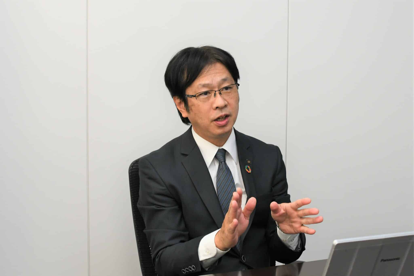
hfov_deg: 38.2
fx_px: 598
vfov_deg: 26.0
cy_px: 138
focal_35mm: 52
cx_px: 207
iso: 1600
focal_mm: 35
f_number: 5.6
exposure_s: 1/125
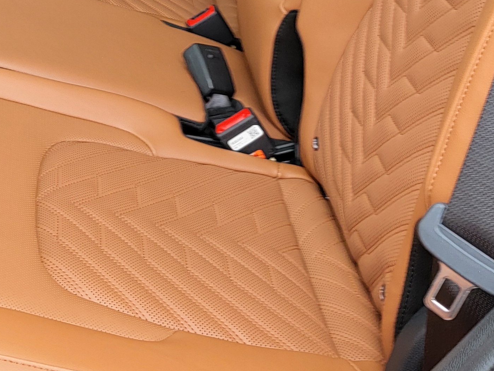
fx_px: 1056
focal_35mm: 74
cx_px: 69
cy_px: -63
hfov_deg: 25.7
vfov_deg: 18.9
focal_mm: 5.4
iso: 40
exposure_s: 1/120
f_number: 1.8
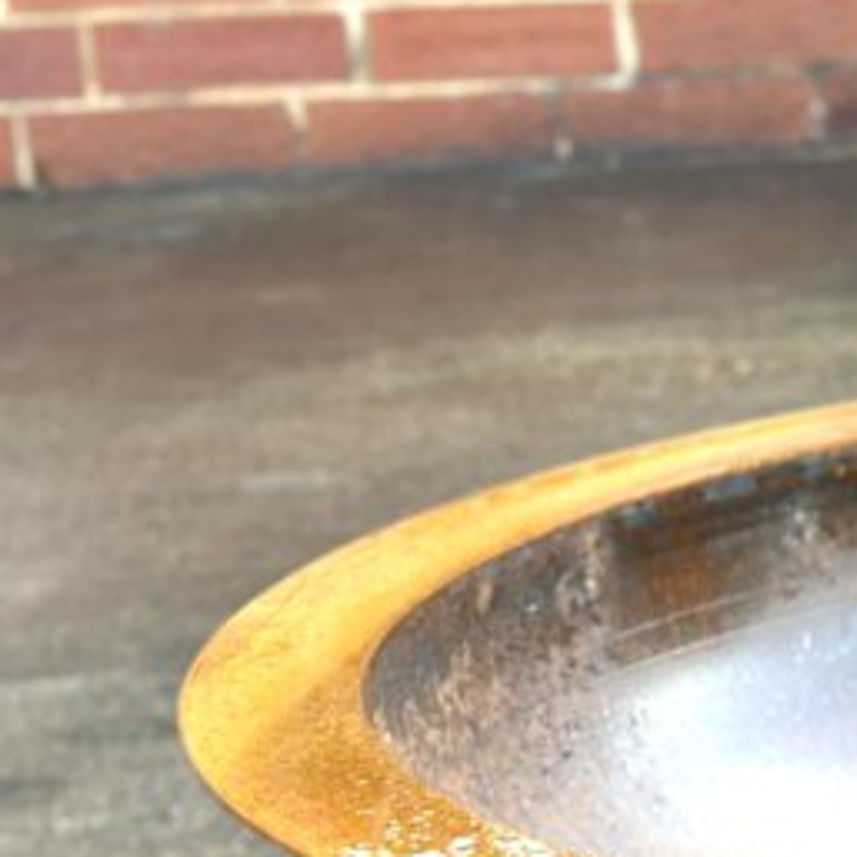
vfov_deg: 10.1
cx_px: 1587
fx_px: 4734
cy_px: 1137
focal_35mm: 169
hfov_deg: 9.8
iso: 80
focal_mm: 6.86
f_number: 1.78
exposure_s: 1/181
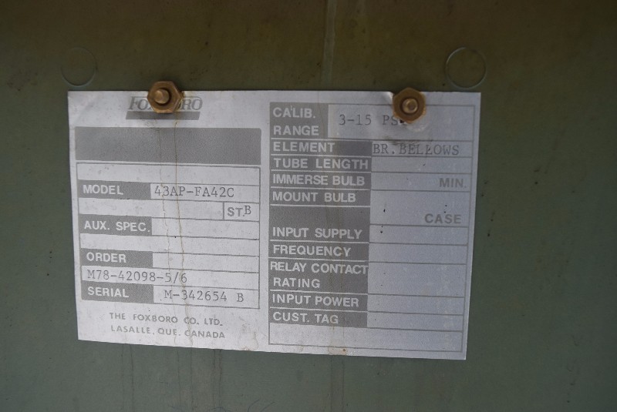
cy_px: 206
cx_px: 308
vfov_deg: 36.9
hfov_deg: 53.1
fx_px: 618
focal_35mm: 36
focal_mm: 24
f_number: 5.6
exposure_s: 1/125
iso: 640
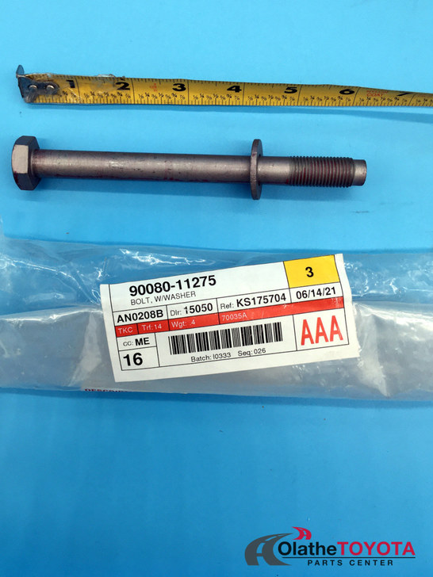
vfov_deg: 53.8
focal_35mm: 34
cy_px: 256
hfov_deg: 41.7
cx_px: 190
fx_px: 567
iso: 40
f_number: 2.2
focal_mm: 4.15
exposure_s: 1/120
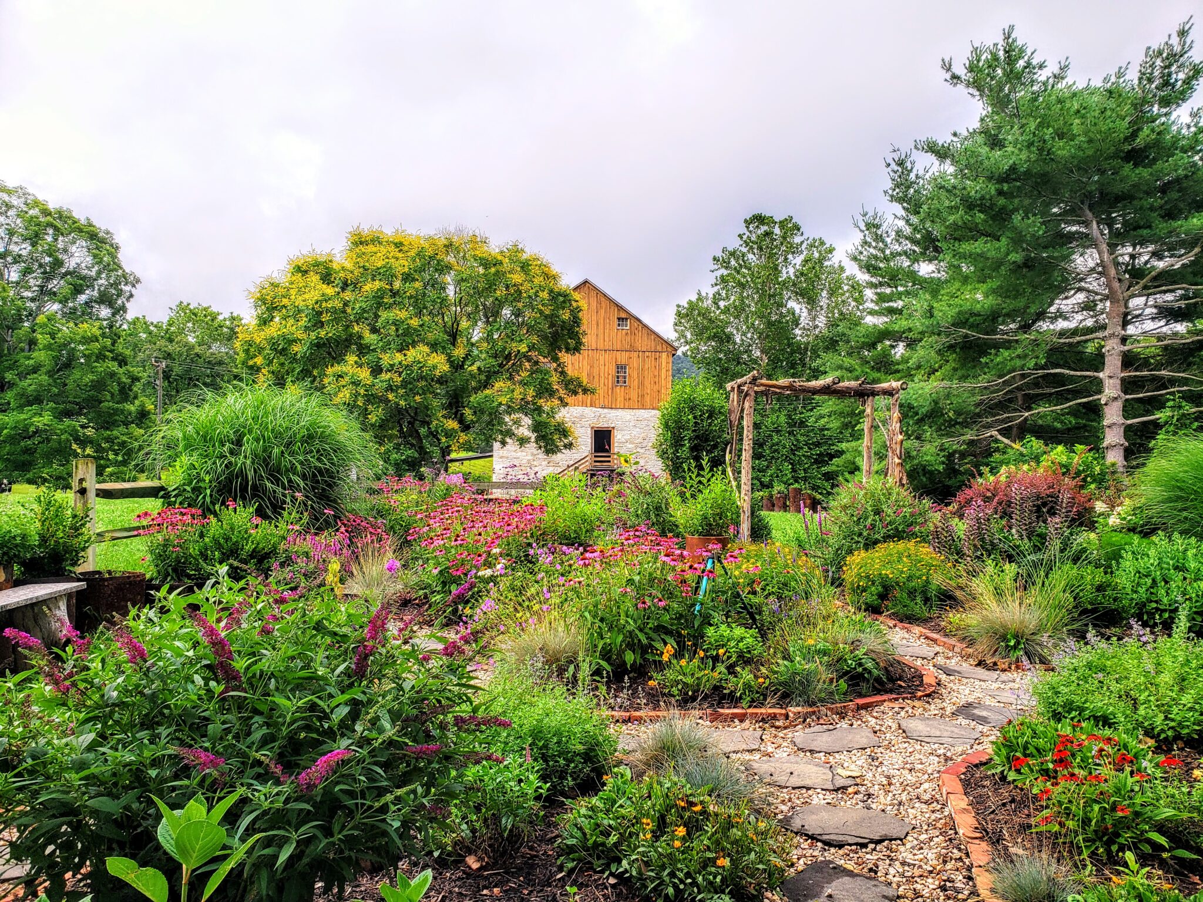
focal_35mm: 26
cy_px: 451
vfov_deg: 53.1
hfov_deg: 67.3
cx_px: 602
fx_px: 904
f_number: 2.4
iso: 50
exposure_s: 1/147
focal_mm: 4.3
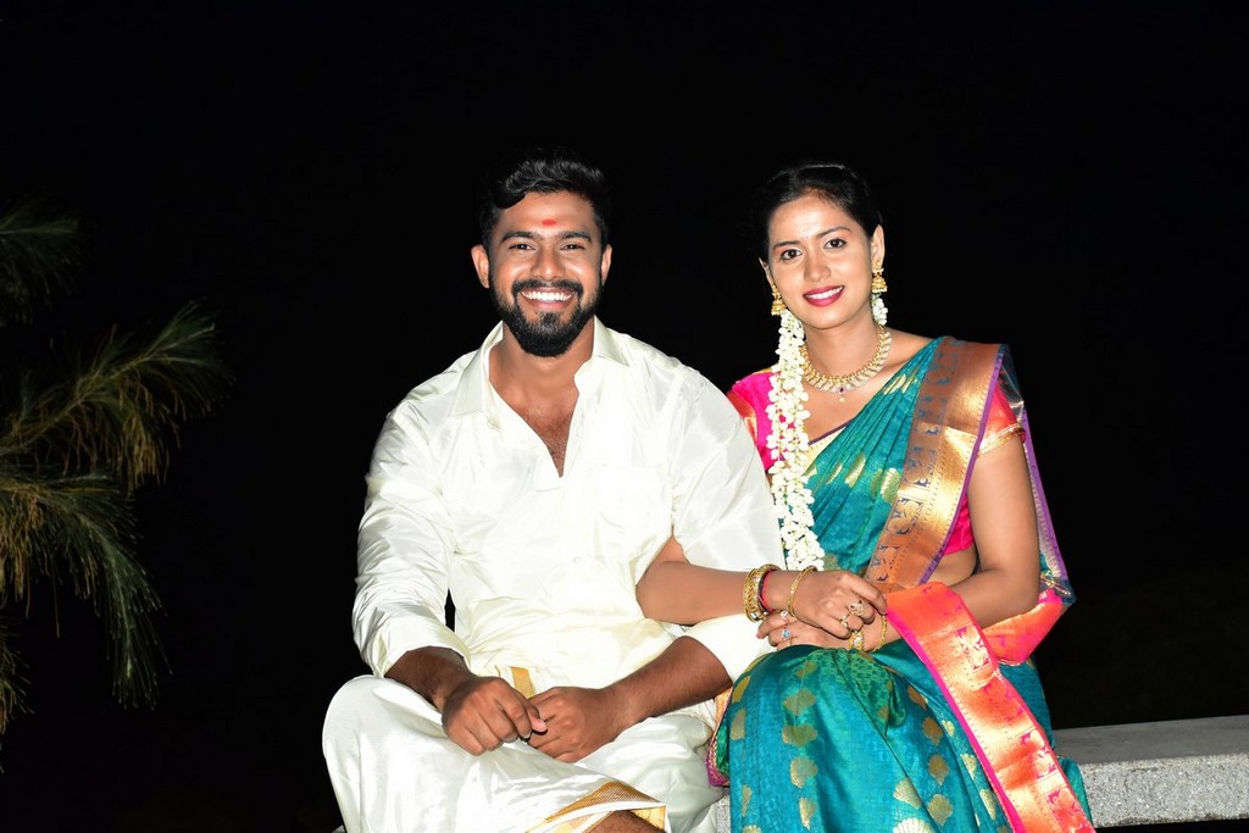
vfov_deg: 20.2
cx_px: 624
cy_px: 416
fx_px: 2342
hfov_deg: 29.9
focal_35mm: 68
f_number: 4.5
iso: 2000
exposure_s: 1/15
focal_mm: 45
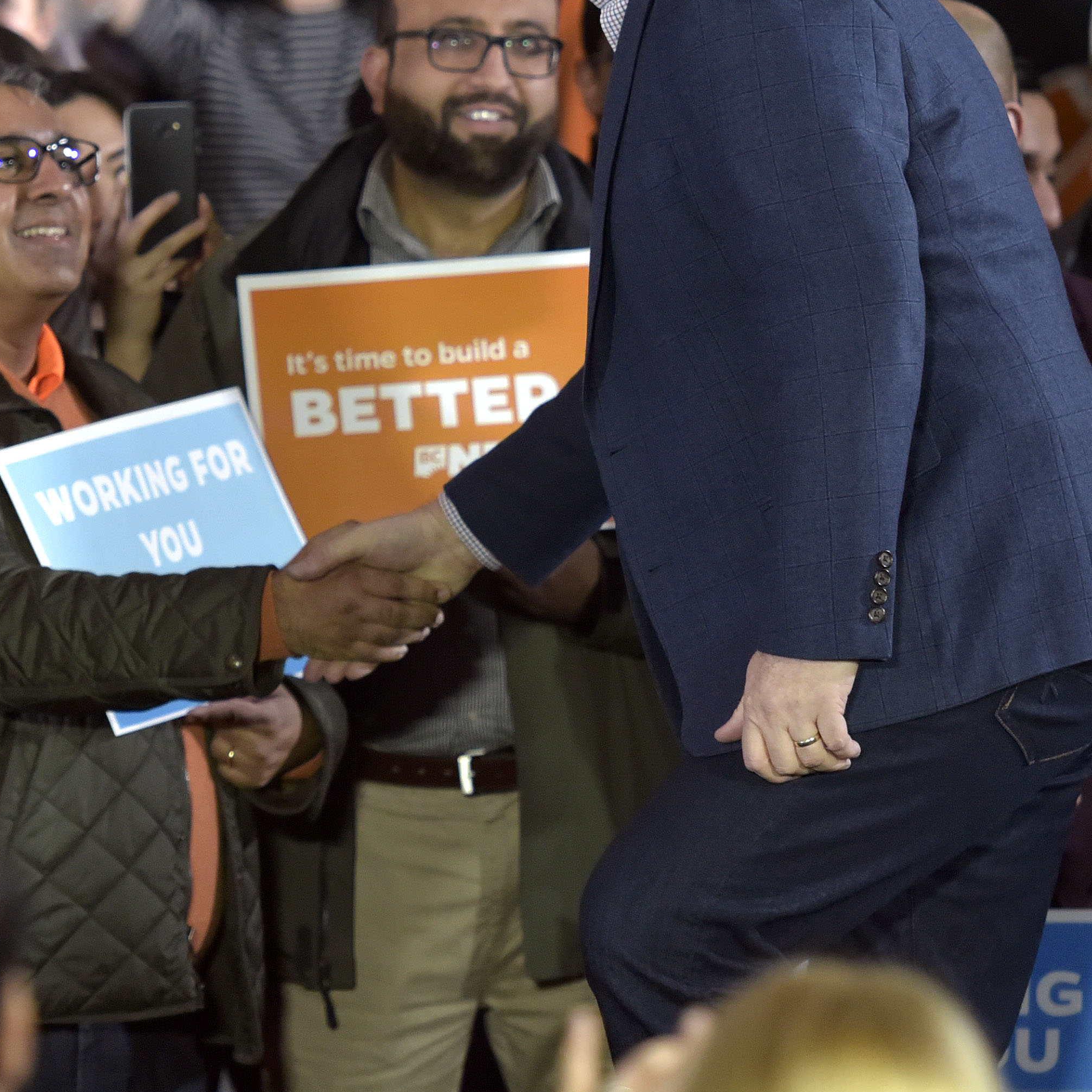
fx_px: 12670
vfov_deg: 4.9
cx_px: 477
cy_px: 85
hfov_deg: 4.9
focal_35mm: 355
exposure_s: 1/320
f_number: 2.8
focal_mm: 140
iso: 2500
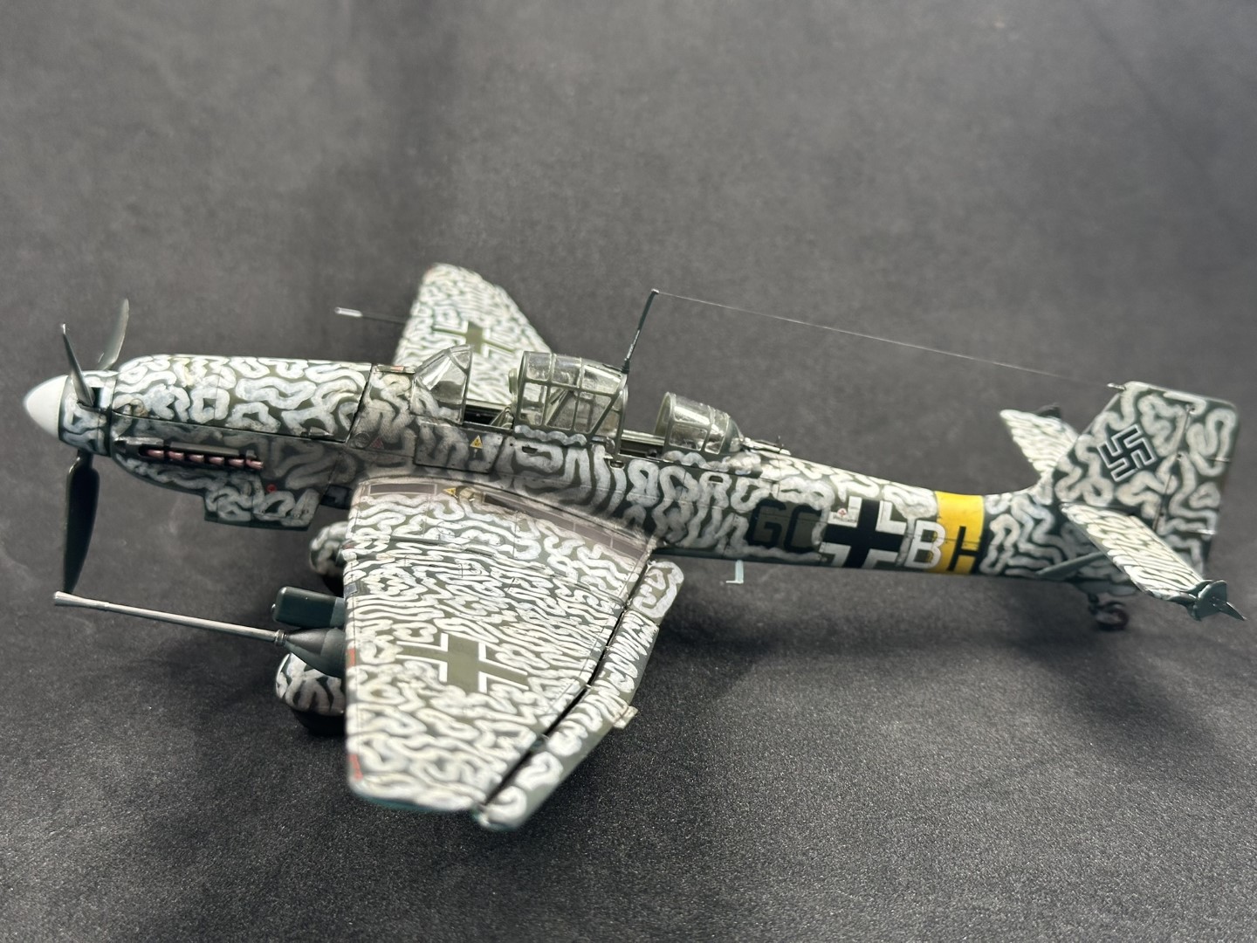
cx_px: 628
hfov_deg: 39.7
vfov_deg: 30.3
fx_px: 1743
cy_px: 472
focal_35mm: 48
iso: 160
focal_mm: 6.86
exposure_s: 1/100
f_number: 1.78
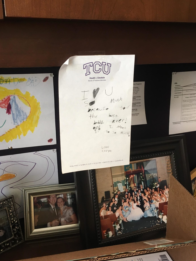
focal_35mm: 32
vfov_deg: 56.8
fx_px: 242
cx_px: 91
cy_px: 123
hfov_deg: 44.1
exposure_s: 1/30
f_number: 2.2
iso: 40
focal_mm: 4.15
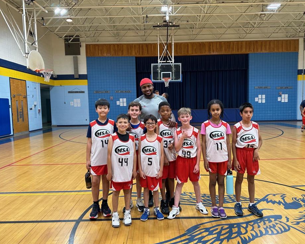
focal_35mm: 26
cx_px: 154
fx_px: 235
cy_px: 125
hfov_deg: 66.0
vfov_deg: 54.9
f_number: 1.78
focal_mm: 6.86
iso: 160
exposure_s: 1/60
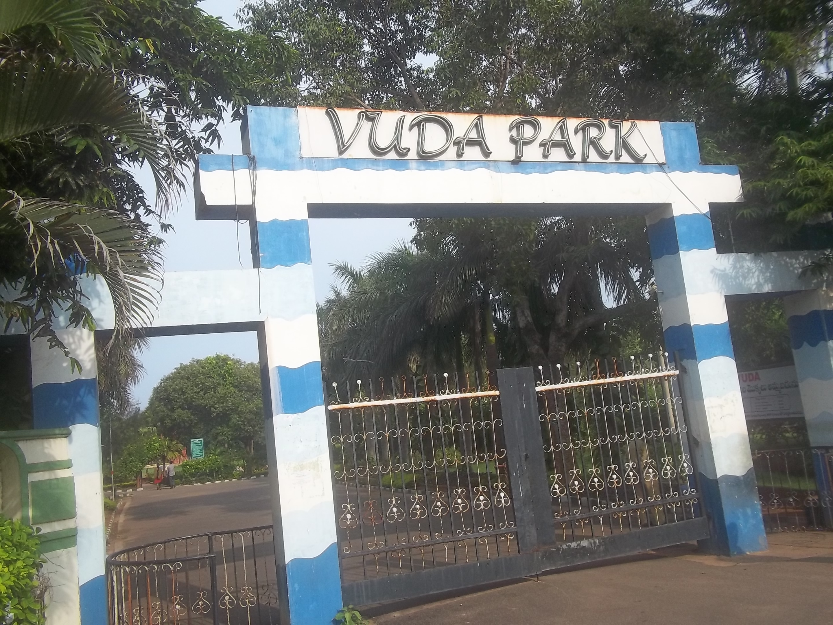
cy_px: 312
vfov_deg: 44.2
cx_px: 416
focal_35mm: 32
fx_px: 770
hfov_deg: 56.8
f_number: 5.5
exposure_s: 1/320
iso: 80
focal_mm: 5.7
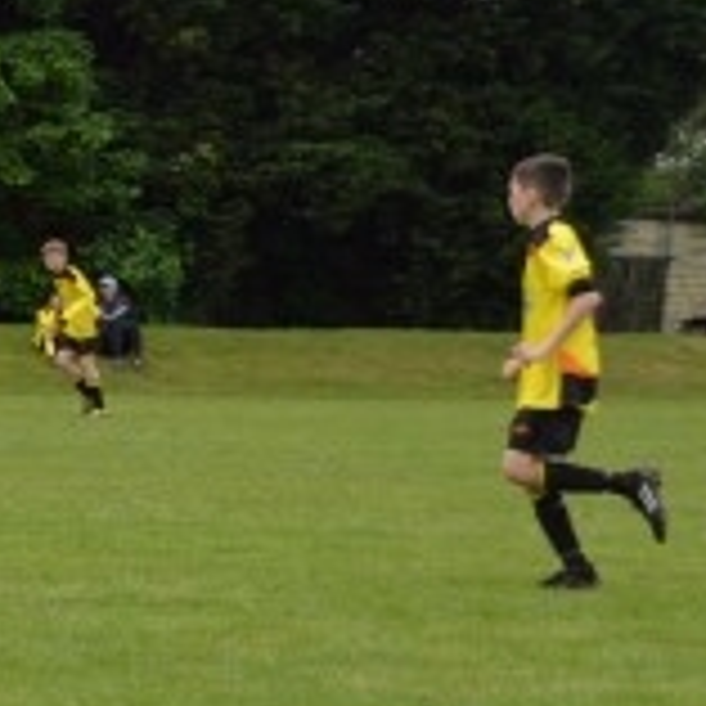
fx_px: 3922
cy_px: 189
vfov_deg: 10.3
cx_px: -400
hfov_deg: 9.9
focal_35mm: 170
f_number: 5.6
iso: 400
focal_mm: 29
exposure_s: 1/1250
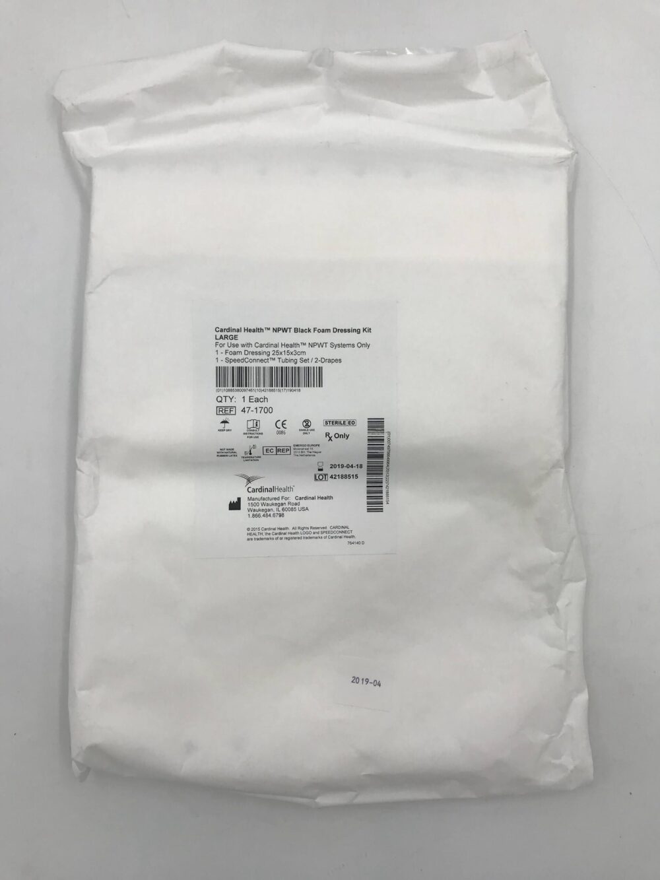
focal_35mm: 28
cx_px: 330
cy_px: 440
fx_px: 712
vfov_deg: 63.4
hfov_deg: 49.8
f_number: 1.8
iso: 20
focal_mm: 3.99
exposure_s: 1/144
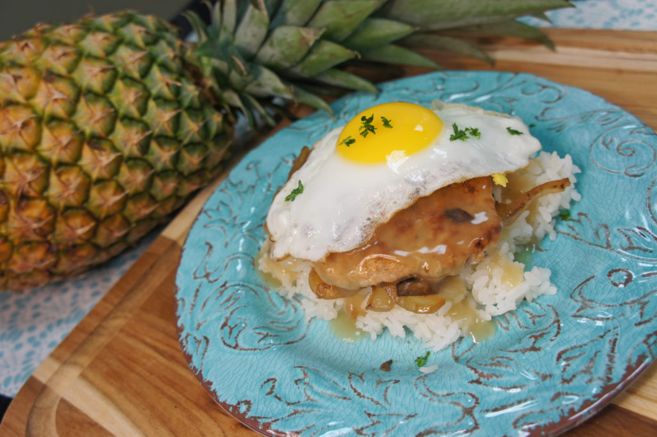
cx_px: 328
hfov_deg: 57.3
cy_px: 218
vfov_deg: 39.9
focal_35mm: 33
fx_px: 602
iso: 200
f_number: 4.5
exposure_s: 1/50
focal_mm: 22
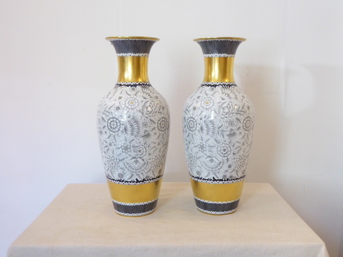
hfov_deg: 52.6
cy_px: 128
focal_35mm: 35
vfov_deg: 40.7
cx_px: 172
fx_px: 347
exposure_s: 1/13
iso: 400
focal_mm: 6.3
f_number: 3.7
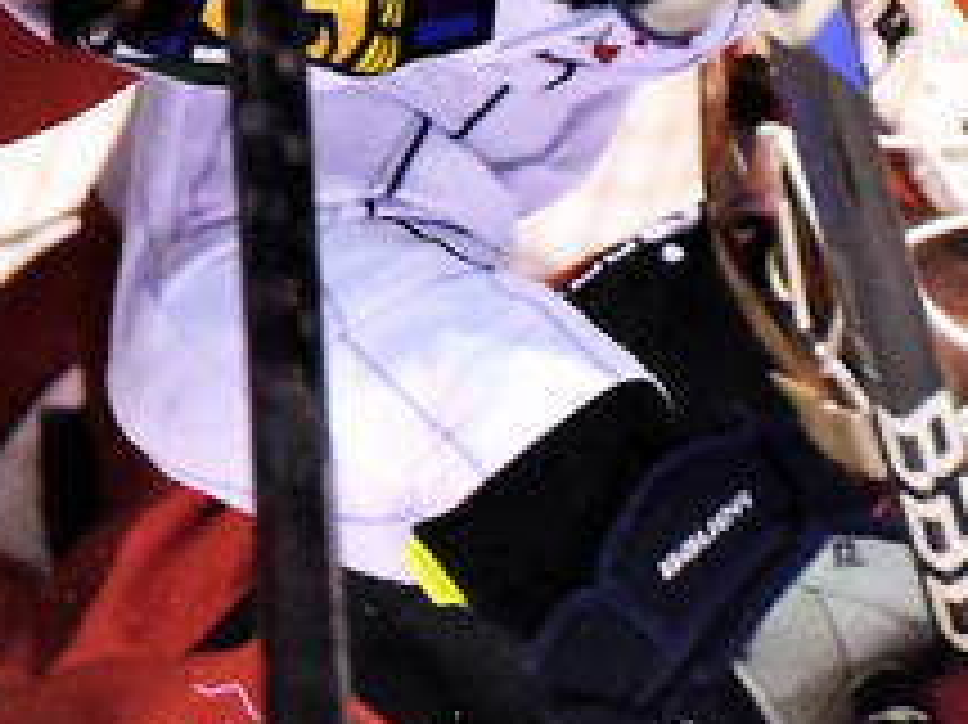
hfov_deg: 1.6
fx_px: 35494
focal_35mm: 1270
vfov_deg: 1.2
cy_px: 369
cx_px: 948
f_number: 2.8
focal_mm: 175
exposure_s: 1/1250
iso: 6400
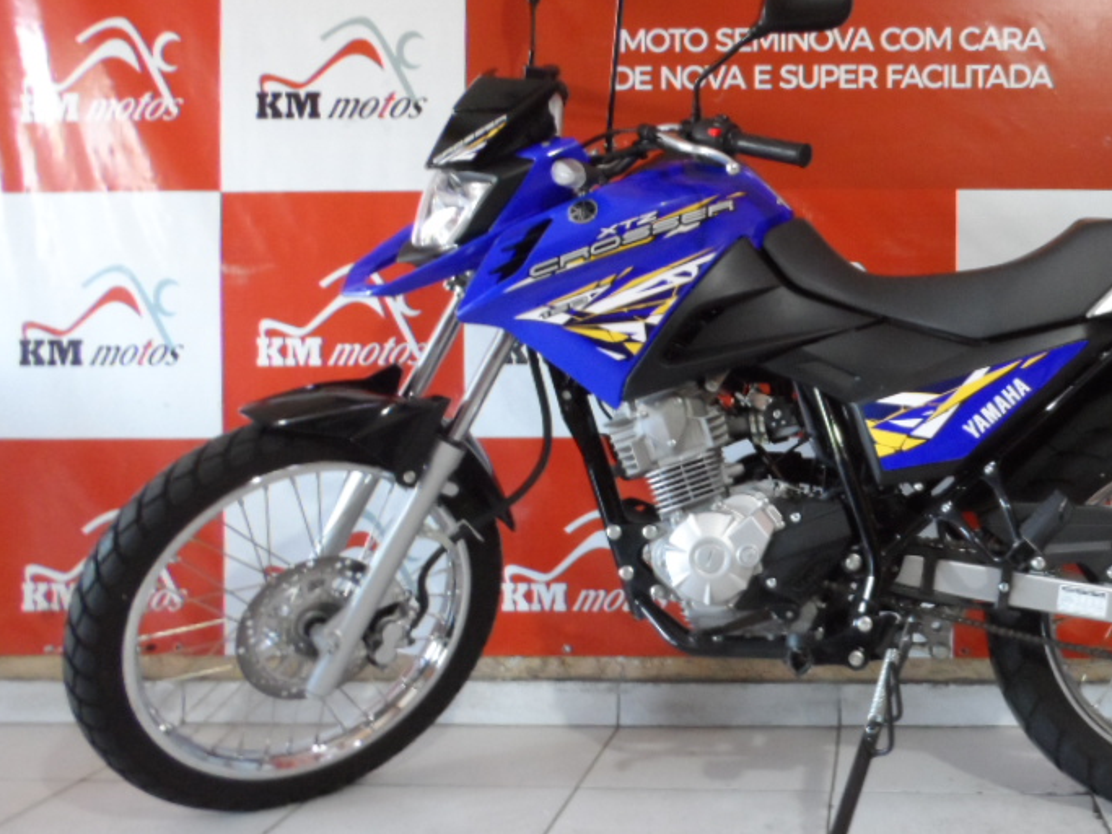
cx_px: 829
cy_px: 342
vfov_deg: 39.5
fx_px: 1156
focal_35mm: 36
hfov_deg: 49.4
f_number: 3.2
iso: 320
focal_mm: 4
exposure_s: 1/30
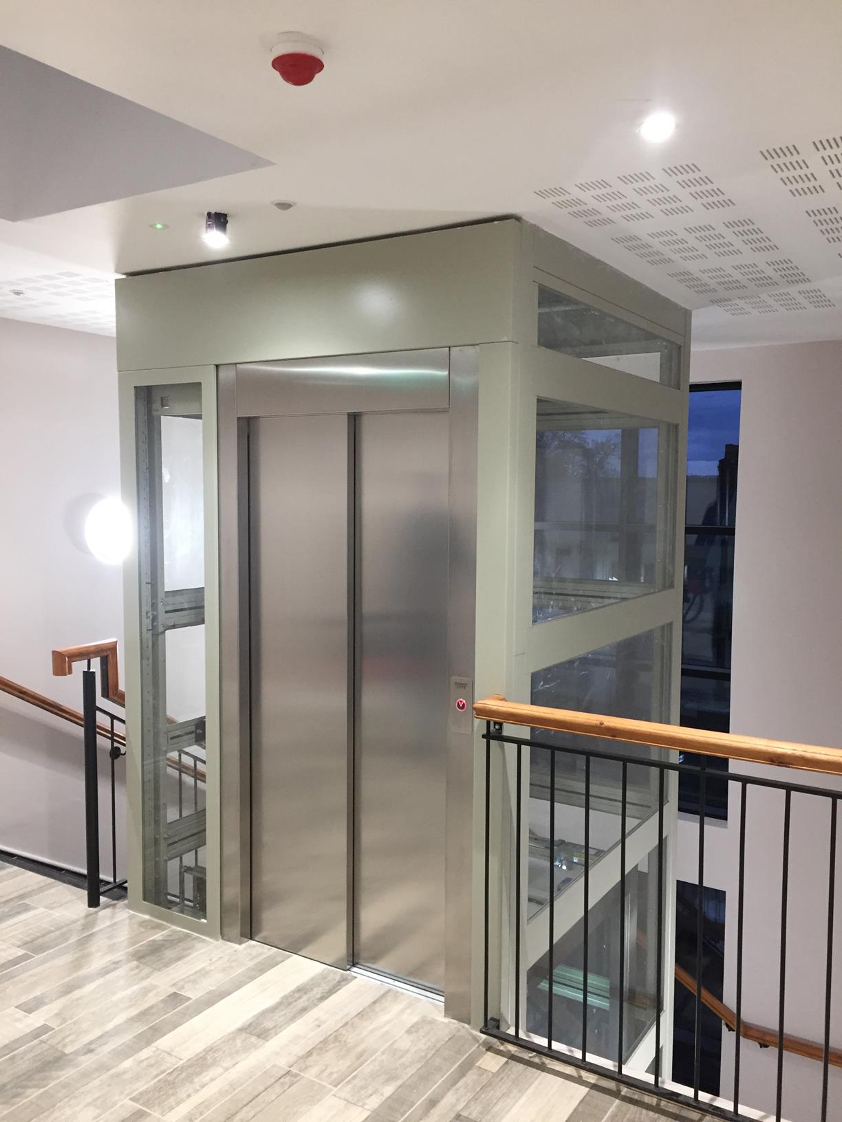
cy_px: 561
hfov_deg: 48.2
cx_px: 421
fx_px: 941
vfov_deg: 61.7
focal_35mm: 29
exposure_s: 1/33
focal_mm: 4.15
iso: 160
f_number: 2.2
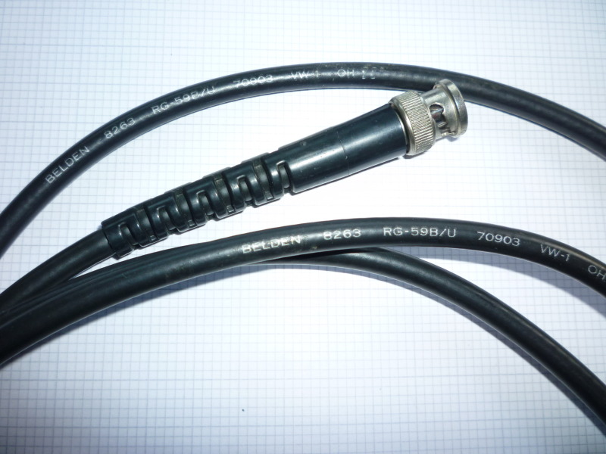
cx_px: 303
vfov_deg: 48.2
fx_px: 508
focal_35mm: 29
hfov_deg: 61.7
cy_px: 227
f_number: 4
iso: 100
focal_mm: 5.2
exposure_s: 1/30
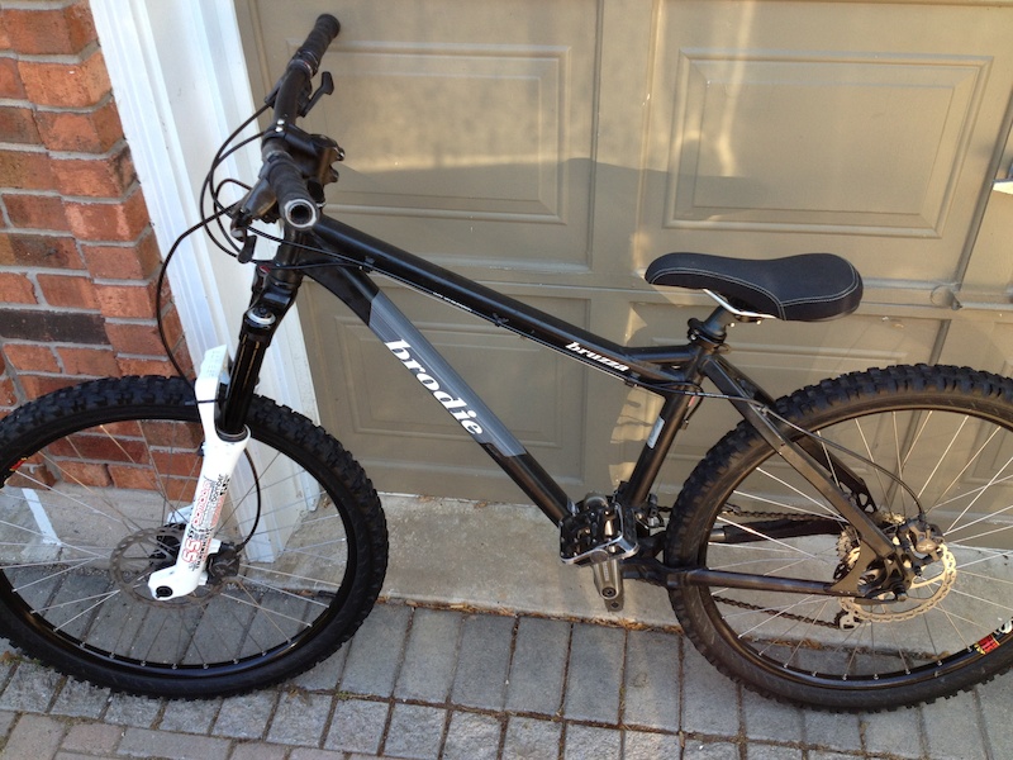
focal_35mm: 35
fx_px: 1024
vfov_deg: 40.7
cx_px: 506
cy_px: 380
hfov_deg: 52.6
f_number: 2.4
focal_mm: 4.28
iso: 80
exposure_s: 1/120
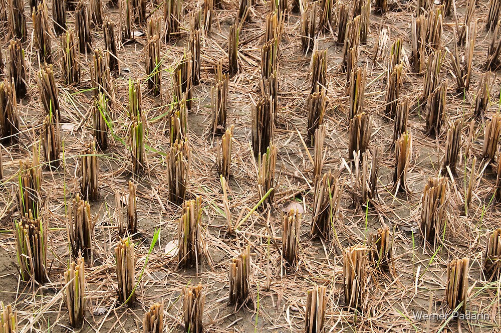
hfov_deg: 27.0
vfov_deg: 18.1
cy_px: 166
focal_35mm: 75
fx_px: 1042
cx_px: 250
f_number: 14
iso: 200
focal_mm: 50
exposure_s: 1/60
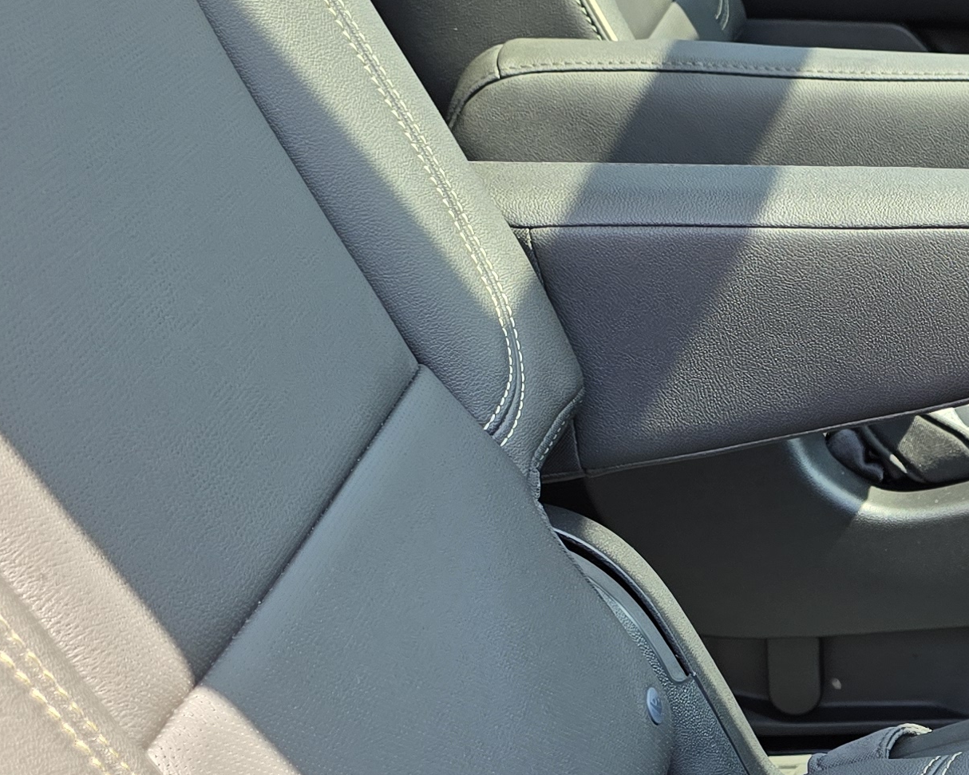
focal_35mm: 74
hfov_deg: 23.9
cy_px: 756
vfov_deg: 20.1
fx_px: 2122
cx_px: 1088
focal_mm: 6.3
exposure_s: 1/180
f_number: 1.7
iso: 50
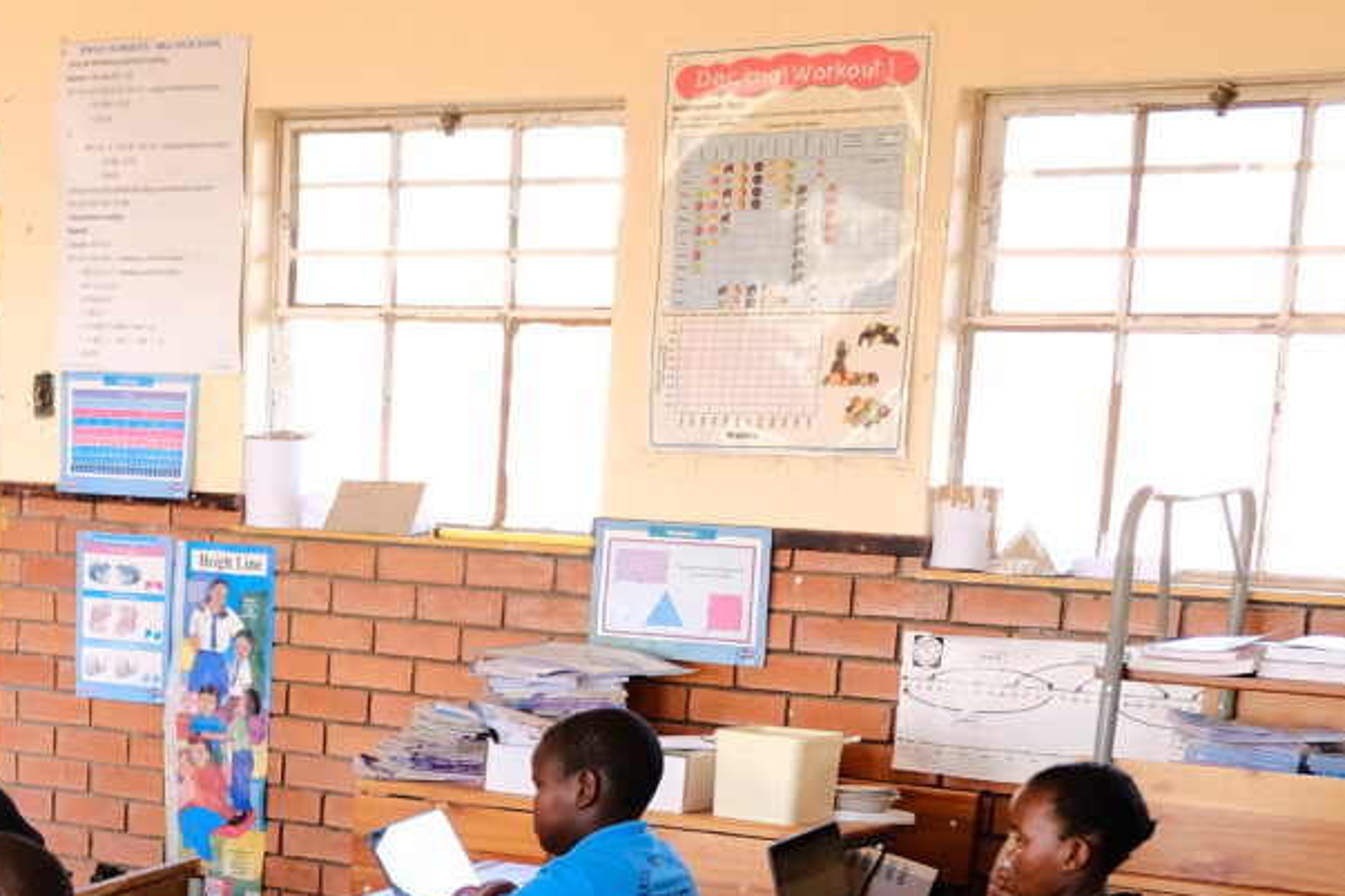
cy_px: 1048
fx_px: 2951
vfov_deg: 16.6
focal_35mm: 79
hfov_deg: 24.4
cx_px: -31
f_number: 3.2
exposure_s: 1/100
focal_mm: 20.5
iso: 500
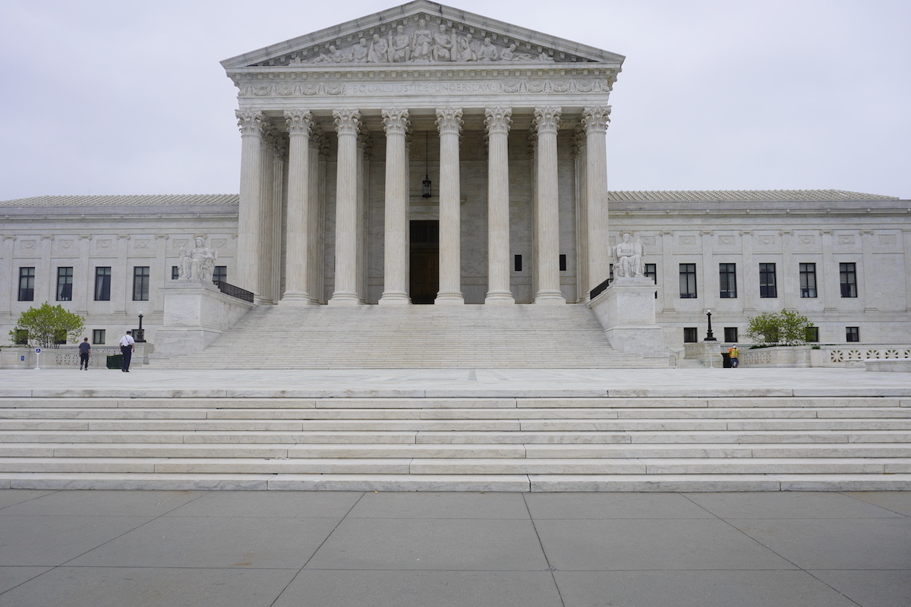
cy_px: 304
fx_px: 759
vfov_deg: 43.6
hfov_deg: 61.9
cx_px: 456
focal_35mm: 30
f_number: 8
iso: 100
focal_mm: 20
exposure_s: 1/250
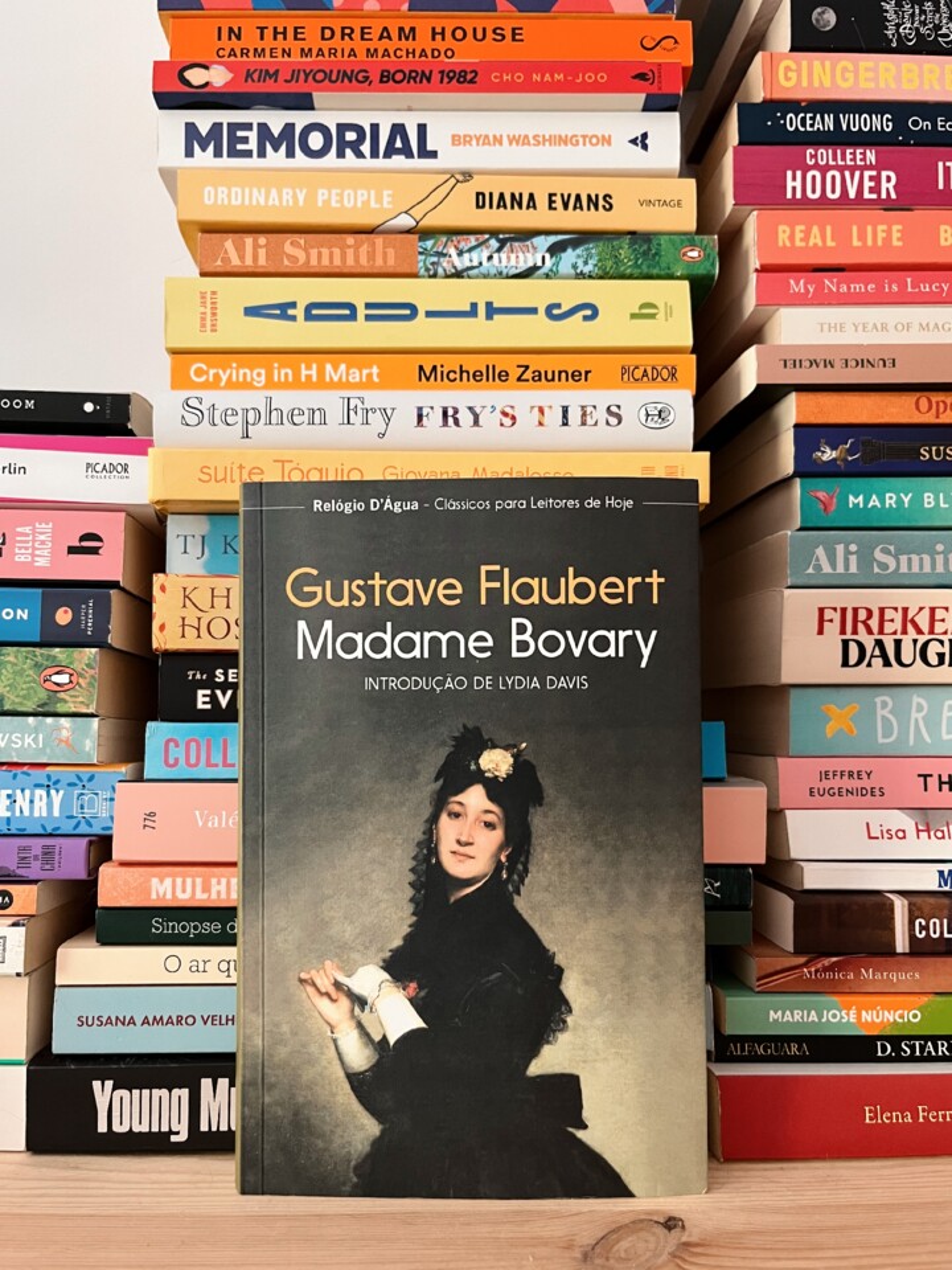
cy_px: 635
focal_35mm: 26
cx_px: 476
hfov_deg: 53.1
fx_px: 953
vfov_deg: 67.3
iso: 320
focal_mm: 5.1
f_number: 1.6
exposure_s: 1/60
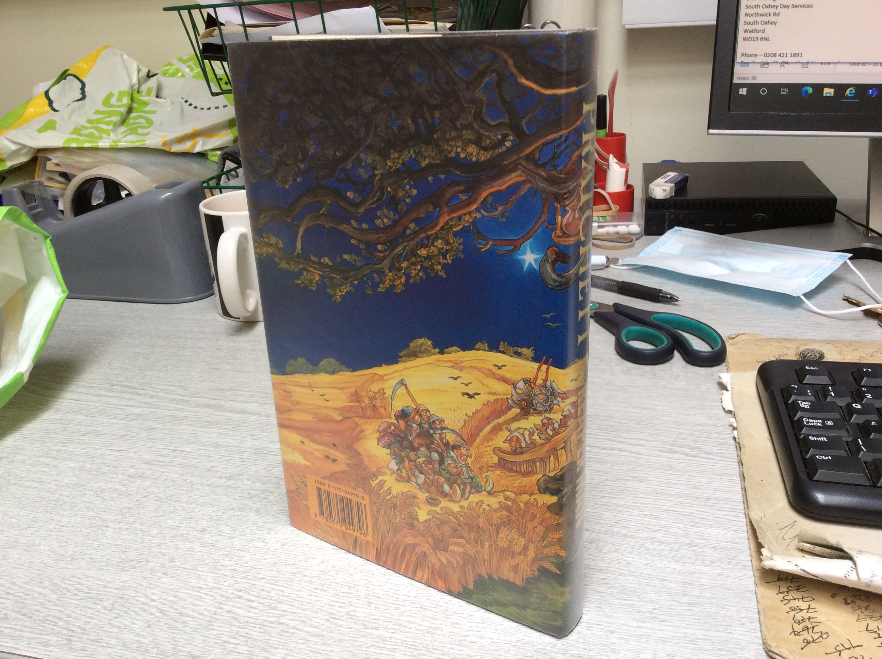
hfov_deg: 56.9
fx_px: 814
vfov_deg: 44.1
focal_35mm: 32
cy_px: 330
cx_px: 441
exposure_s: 1/33
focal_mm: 3.3
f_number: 2.4
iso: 40
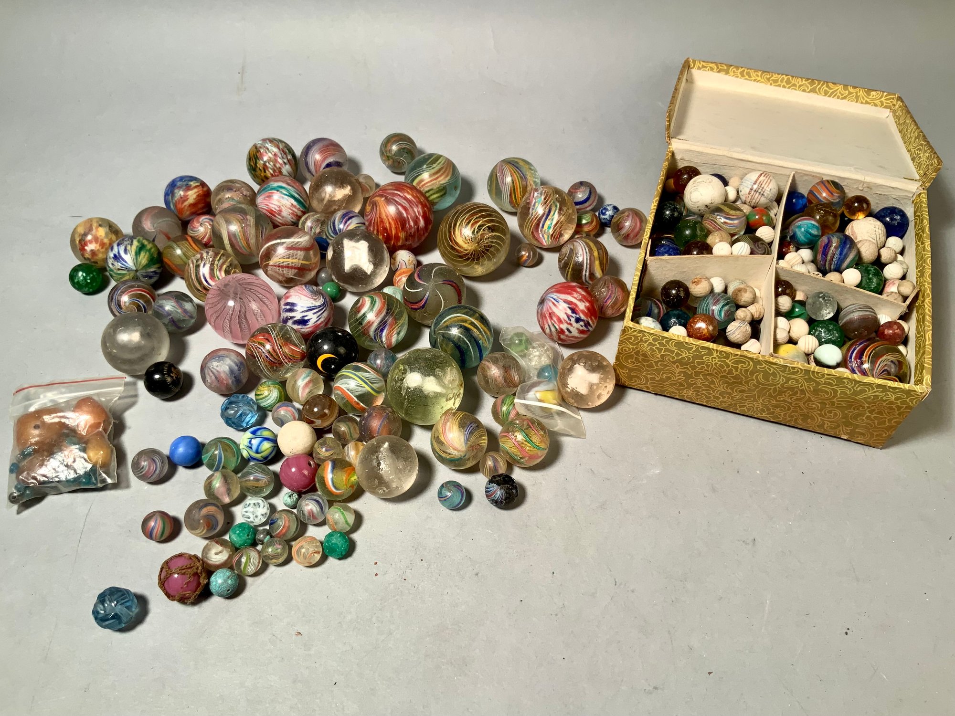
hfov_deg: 61.7
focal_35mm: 29
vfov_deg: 48.2
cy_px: 358
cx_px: 478
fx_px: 800
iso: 16
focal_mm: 3
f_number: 1.8
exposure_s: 1/128
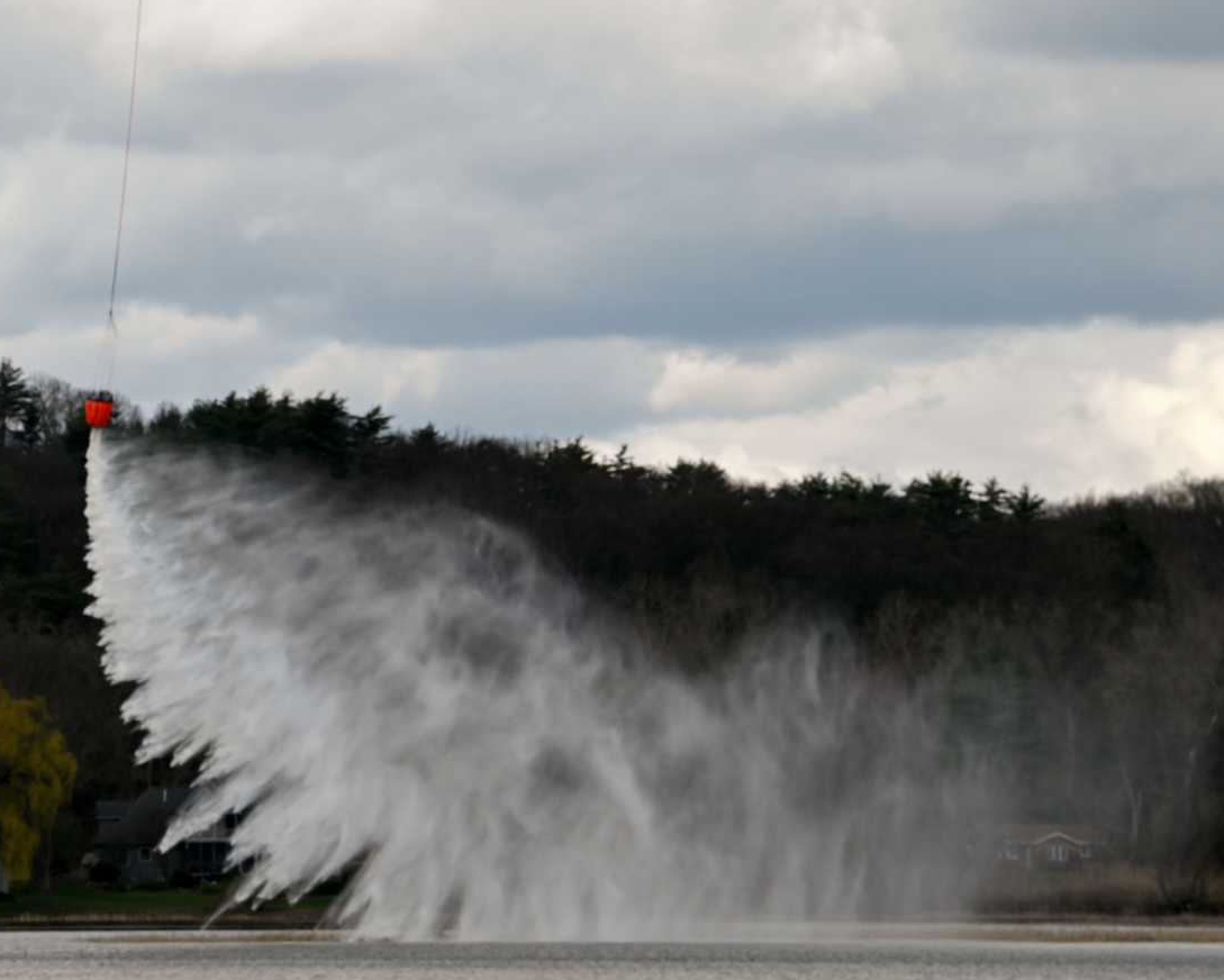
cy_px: 330
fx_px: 8625
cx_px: 184
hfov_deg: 8.1
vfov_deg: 6.5
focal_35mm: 238
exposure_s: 1/400
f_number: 9
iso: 100
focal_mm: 135
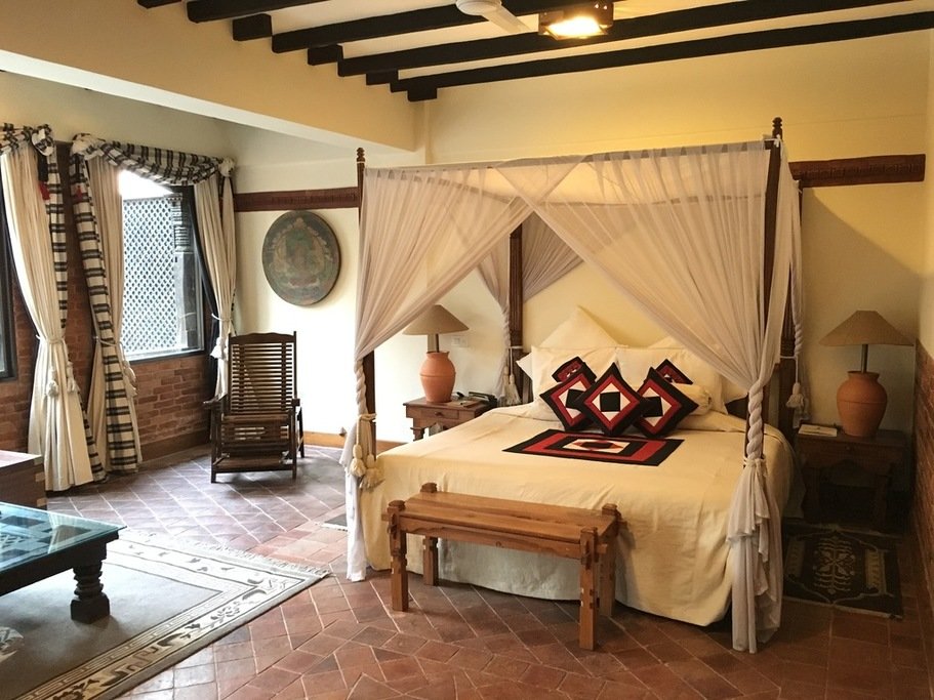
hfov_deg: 61.7
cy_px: 350
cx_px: 467
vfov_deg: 48.2
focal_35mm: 29
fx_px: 782
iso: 500
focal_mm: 4.15
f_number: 2.2
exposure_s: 1/17
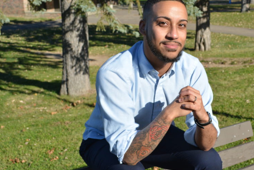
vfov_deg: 22.8
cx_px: 172
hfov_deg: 33.2
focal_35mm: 60
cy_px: 80
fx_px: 421
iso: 1000
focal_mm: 29
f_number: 7.1
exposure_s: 1/1000
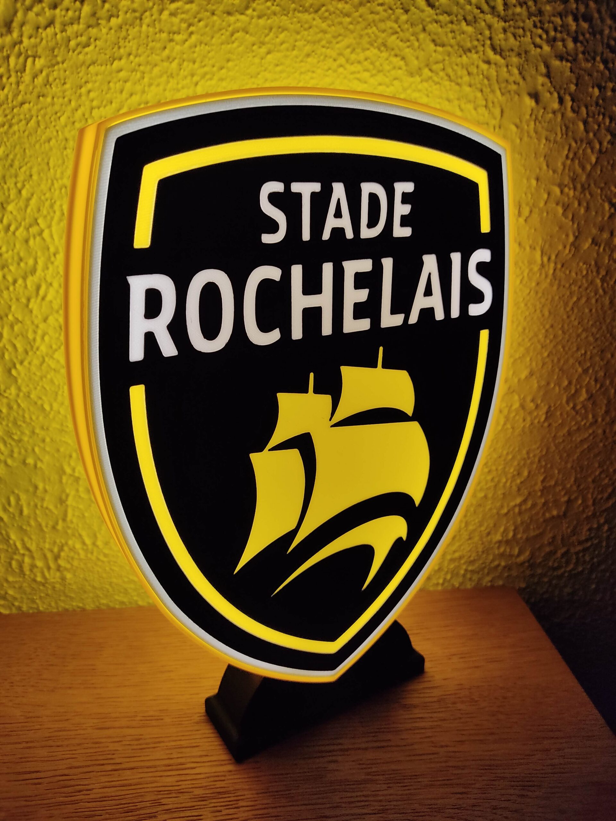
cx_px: 308
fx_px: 617
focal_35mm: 26
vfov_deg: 67.3
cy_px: 410
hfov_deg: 53.1
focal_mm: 4.74
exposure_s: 1/100
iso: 151
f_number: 1.79
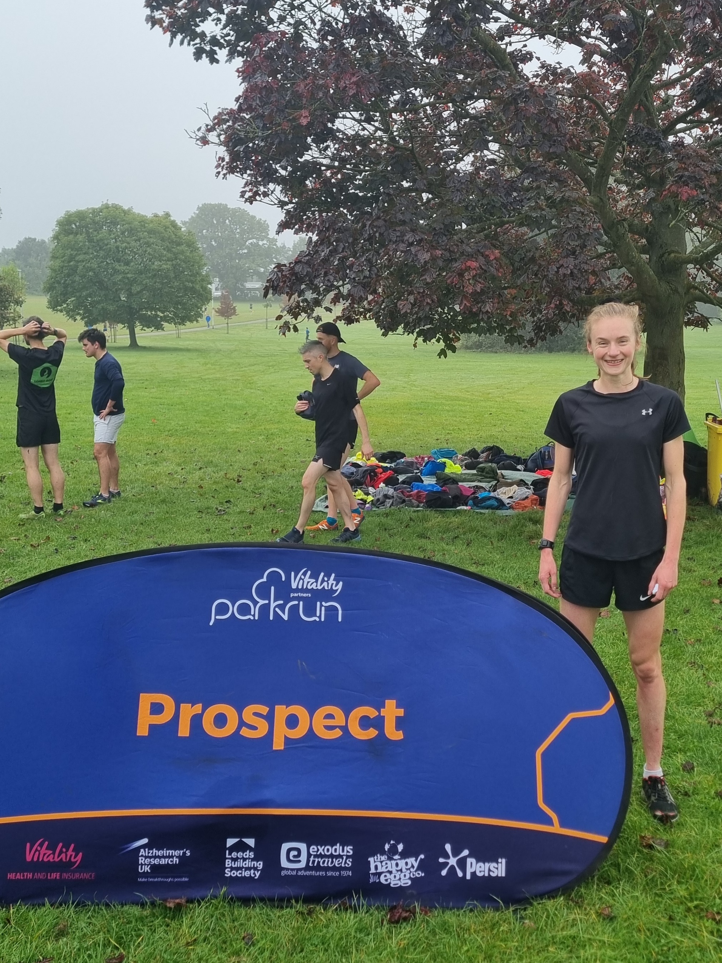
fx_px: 723
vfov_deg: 67.3
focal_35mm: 26
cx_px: 361
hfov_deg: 53.0
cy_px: 482
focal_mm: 5.4
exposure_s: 1/476
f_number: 1.8
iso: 50
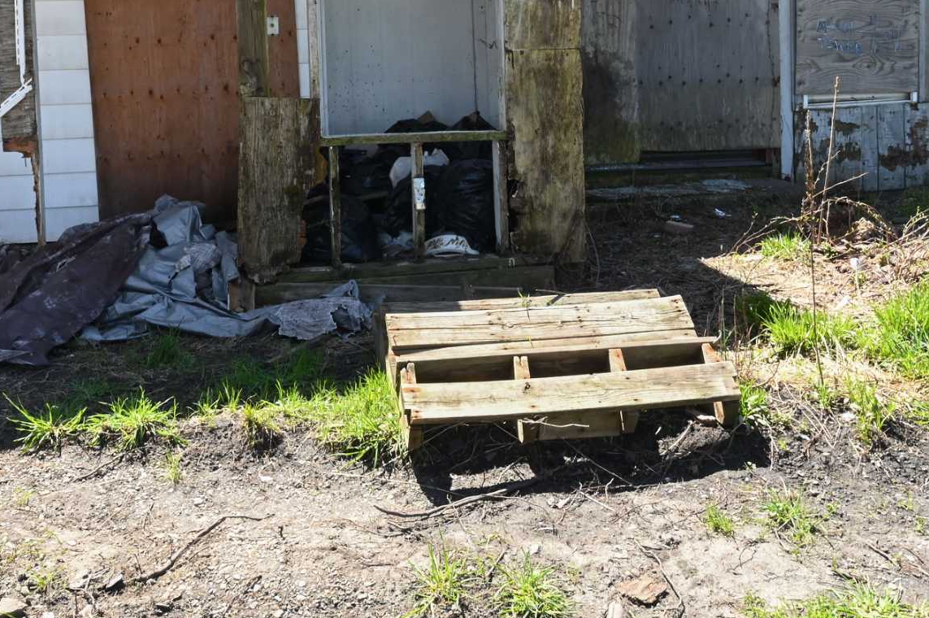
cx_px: 401
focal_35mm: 44
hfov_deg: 44.5
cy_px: 96
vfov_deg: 29.6
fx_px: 1132
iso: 1250
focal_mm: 24.5
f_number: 22
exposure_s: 1/100
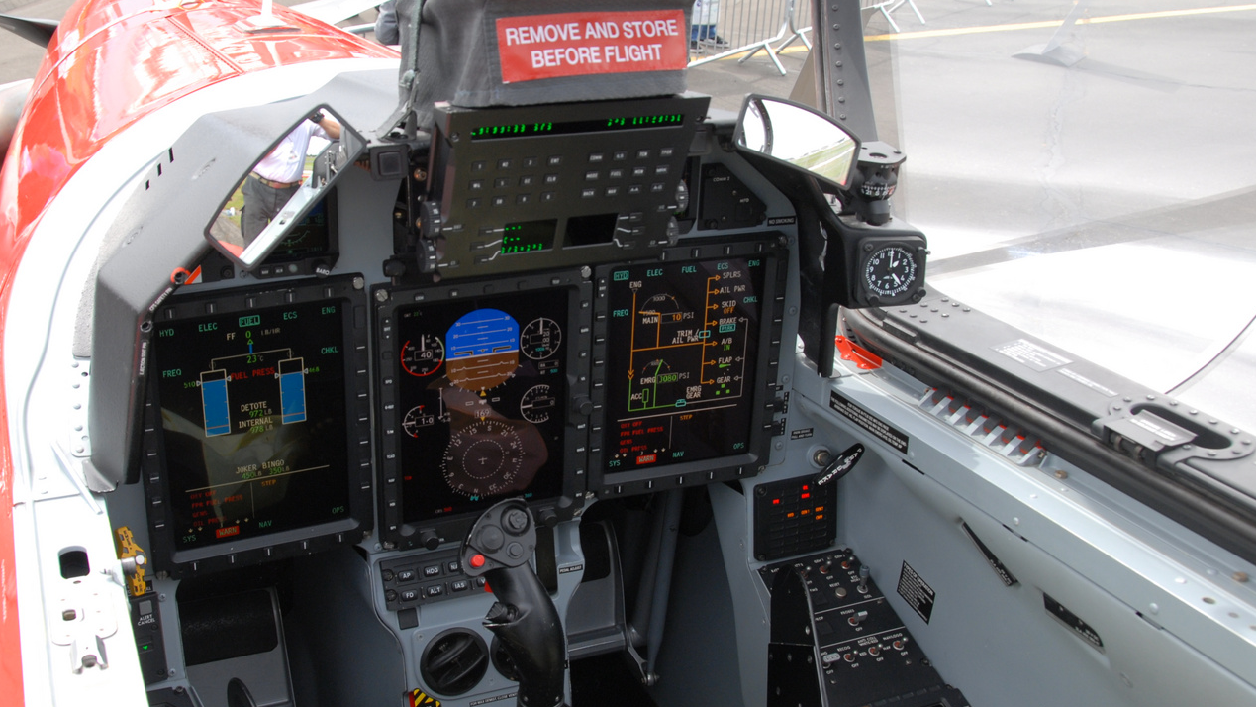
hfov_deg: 50.3
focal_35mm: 40
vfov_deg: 29.7
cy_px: 350
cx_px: 546
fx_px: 1332
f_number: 6.3
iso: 250
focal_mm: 20
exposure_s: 1/160
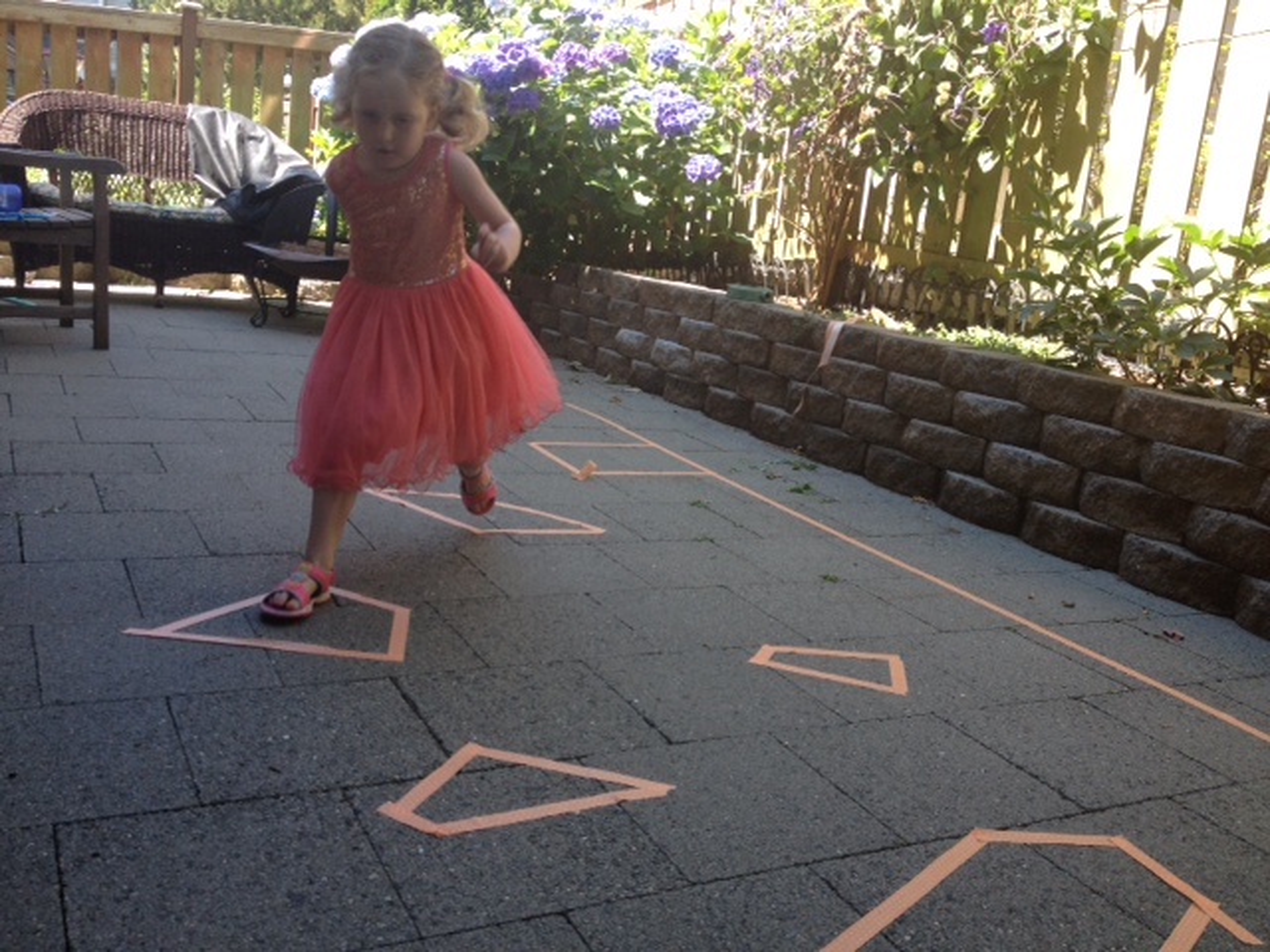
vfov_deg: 40.7
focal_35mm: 35
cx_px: 635
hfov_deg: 52.6
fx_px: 1284
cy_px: 476
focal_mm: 4.28
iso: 50
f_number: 2.4
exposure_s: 1/200
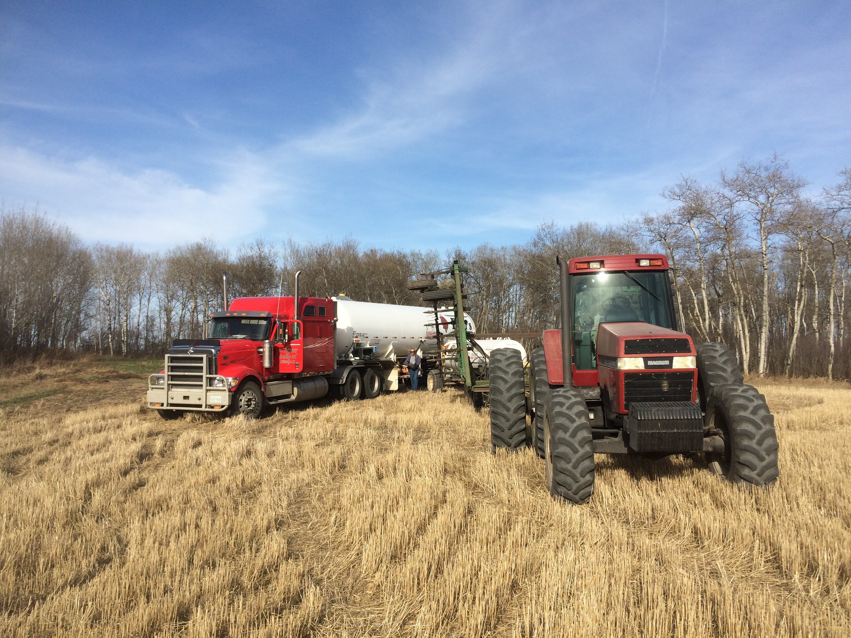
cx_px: 426
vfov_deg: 48.2
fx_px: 713
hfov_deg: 61.7
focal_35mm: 29
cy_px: 319
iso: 32
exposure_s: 1/1953
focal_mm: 4.15
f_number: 2.2
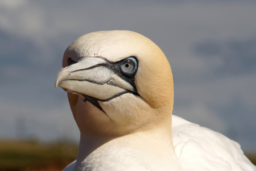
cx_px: 116
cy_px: 90
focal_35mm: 412
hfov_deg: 5.0
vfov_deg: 3.3
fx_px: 2934
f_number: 10
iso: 800
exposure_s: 1/4000
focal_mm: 105
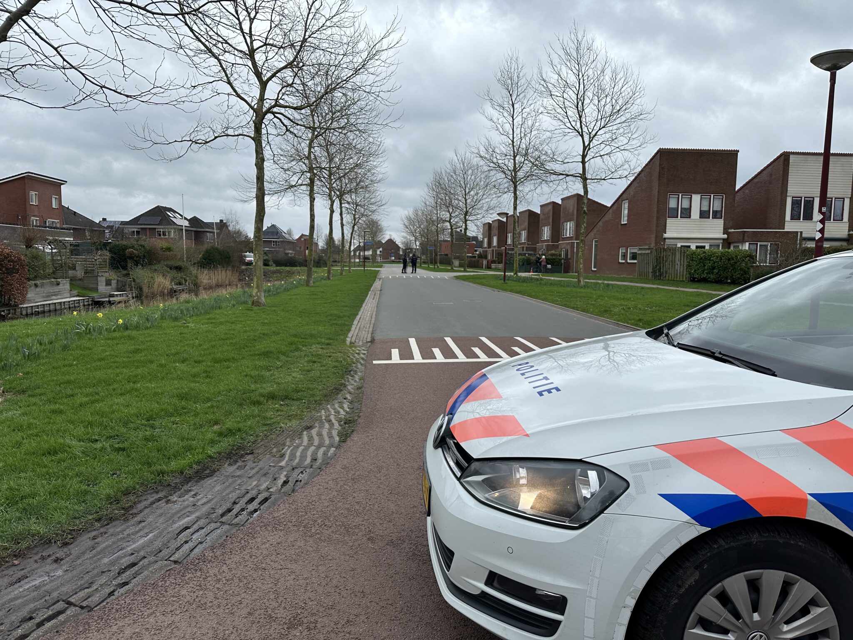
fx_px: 591
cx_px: 426
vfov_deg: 56.8
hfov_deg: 71.6
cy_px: 320
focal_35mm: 24
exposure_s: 1/1473
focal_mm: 6.86
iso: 80
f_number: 1.78
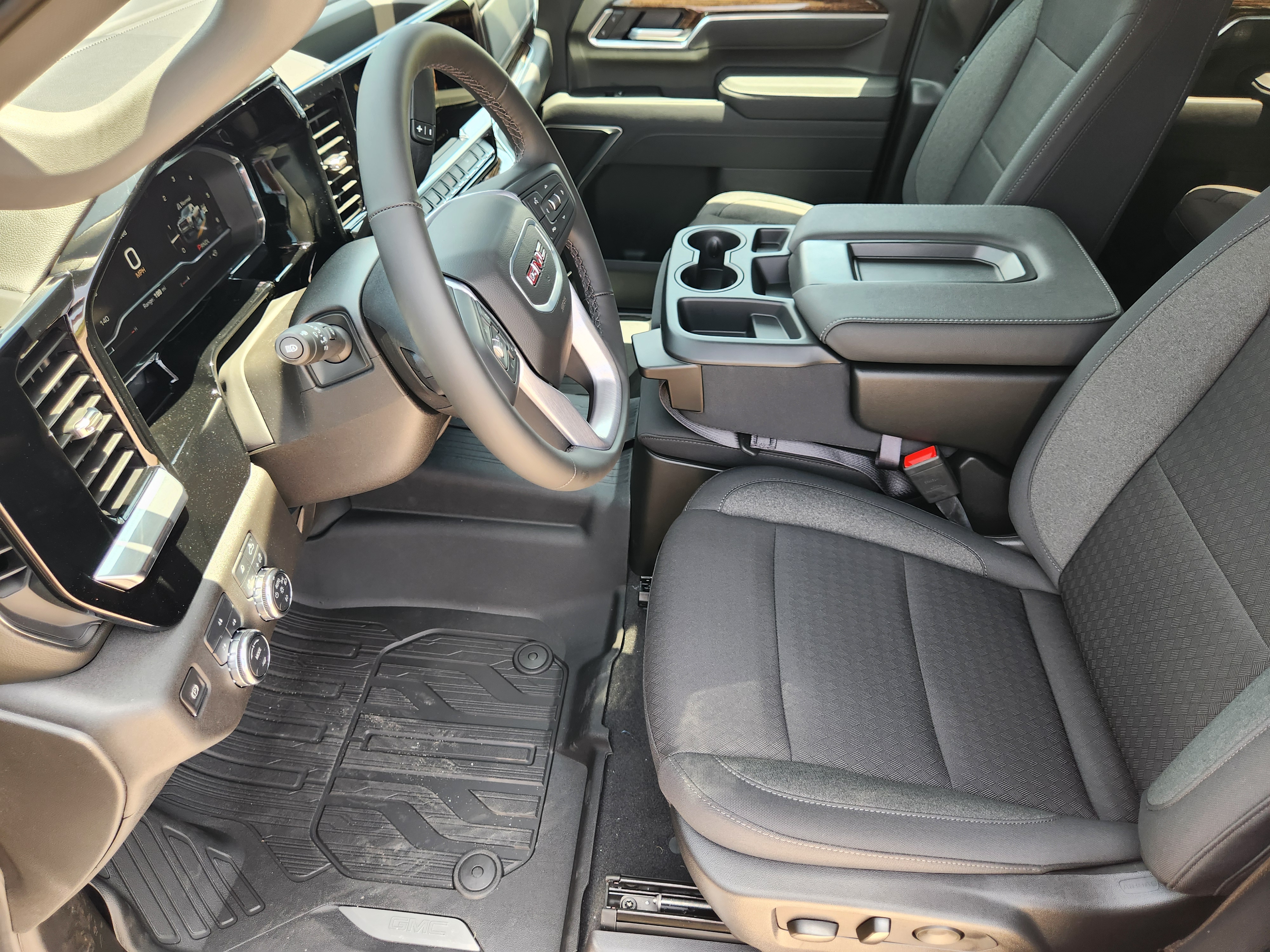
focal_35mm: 23
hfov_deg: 73.9
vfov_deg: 58.9
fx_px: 844
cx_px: 635
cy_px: 476
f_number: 1.8
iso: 100
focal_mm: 5.4
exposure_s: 1/180
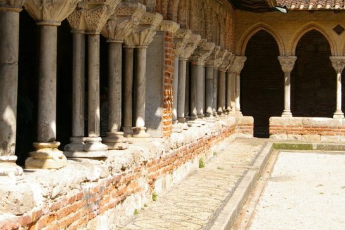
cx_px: 128
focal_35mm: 93
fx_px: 890
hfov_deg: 21.9
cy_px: 51
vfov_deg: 14.6
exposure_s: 1/350
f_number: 8
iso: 200
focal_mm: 33
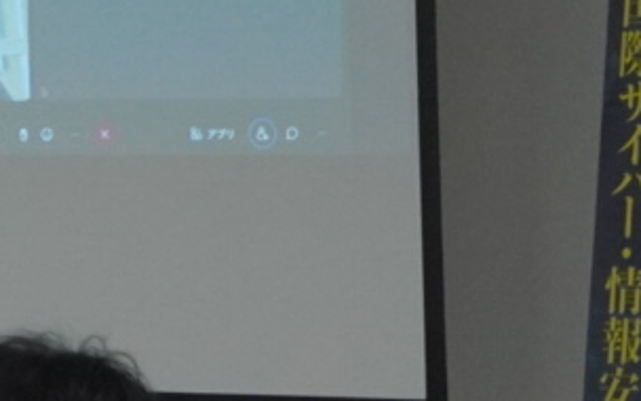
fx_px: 7110
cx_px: -687
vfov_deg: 3.2
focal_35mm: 407
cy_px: -15
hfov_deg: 5.1
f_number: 5.6
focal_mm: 50
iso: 1600
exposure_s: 1/160
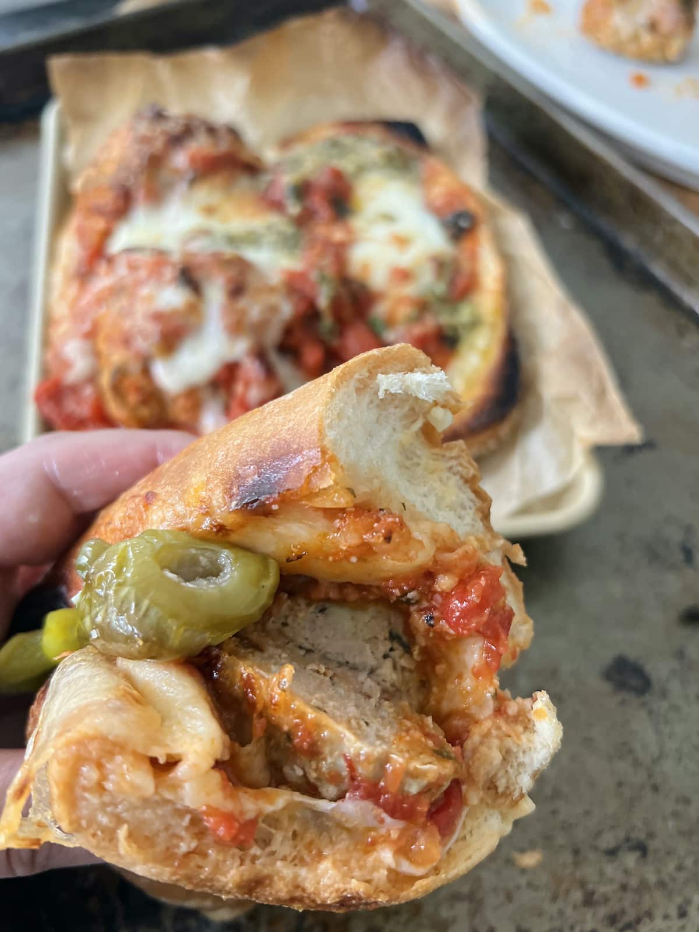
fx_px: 700
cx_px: 350
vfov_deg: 67.3
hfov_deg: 53.1
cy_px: 466
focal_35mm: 26
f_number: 1.5
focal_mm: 5.7
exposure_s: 1/60
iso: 250
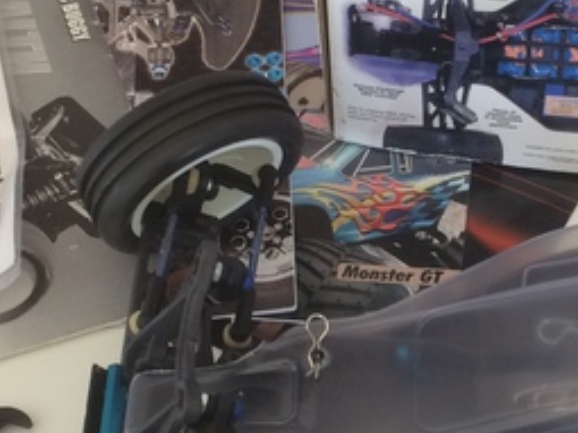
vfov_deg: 16.2
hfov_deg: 21.3
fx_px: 1519
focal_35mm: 91
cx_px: 462
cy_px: 265
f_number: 2.2
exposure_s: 1/33
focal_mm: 4.15
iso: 100
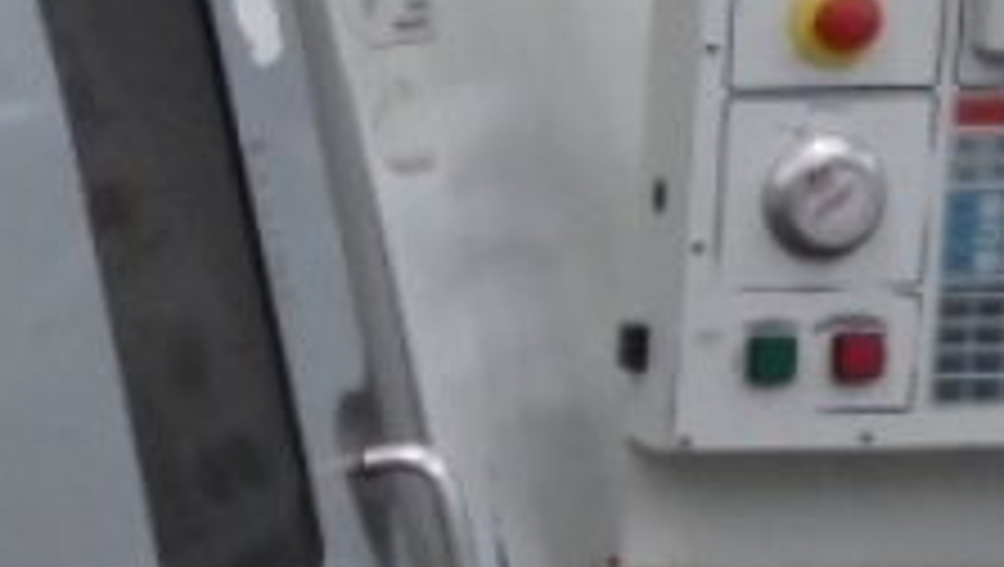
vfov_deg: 9.5
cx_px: -482
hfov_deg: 15.8
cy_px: 806
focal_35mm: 125
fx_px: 3331
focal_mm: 4.3
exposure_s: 1/20
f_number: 3.3
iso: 400
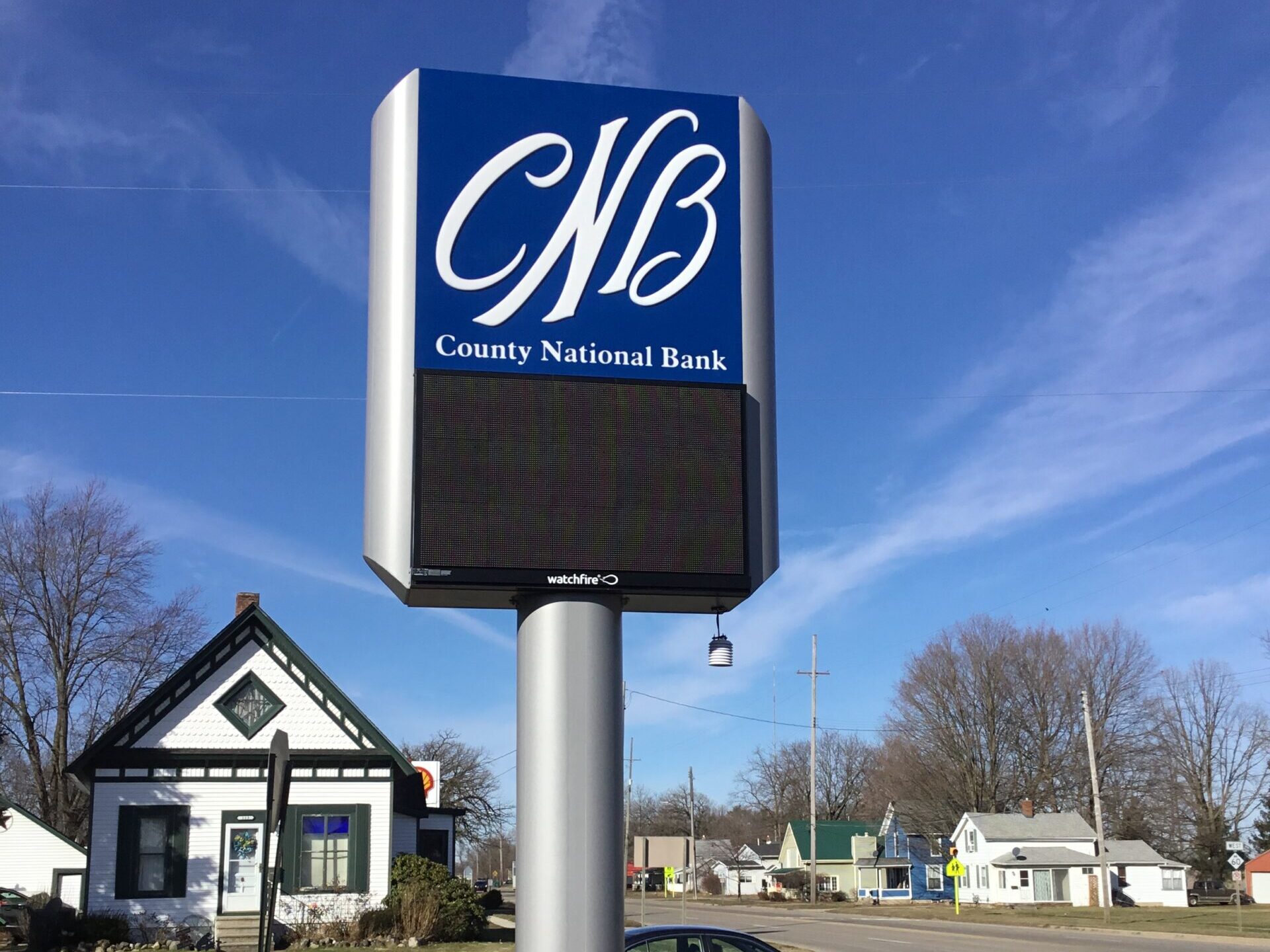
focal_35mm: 31
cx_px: 635
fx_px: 1137
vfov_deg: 45.4
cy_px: 476
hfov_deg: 58.4
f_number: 2.4
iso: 25
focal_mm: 3.3
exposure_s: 1/1894
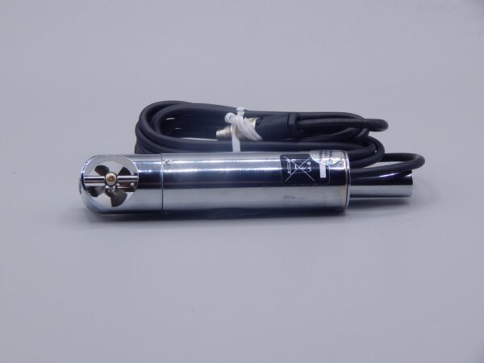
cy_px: 182
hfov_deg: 15.1
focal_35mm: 131
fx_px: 1832
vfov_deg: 11.3
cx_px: 242
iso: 125
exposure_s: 1/160
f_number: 4.8
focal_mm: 23.4
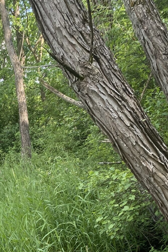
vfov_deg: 26.3
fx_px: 483
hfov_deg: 17.9
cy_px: 295
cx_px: -72
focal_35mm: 69
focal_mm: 4.25
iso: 32
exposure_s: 1/263
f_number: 1.8
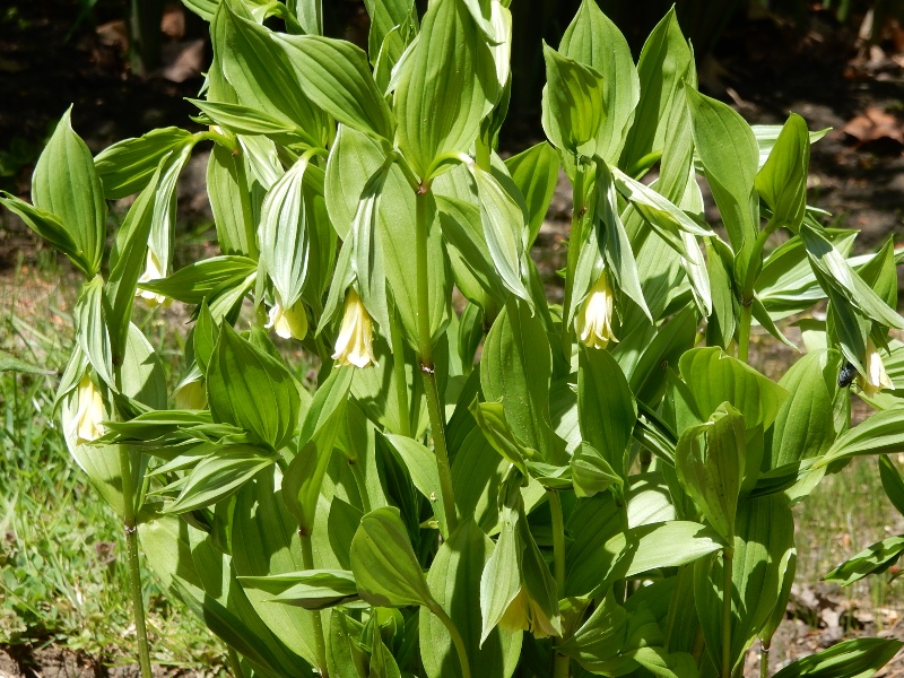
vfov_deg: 12.7
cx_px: 452
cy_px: 339
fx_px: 3055
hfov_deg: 16.8
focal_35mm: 117
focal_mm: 20.9
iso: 125
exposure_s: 1/200
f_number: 5.6
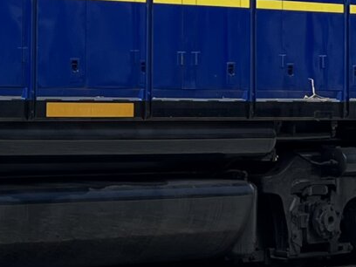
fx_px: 1676
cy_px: -14
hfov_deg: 11.5
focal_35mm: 163
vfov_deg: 9.0
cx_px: -202
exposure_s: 1/1802
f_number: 1.6
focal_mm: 5.1
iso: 50
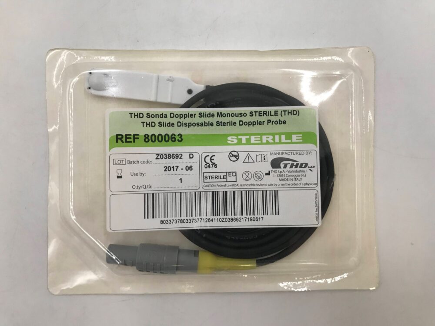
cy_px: 163
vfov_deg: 49.7
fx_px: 352
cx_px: 218
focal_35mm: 28
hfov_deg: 63.4
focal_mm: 3.99
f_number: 1.8
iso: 25
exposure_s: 1/40
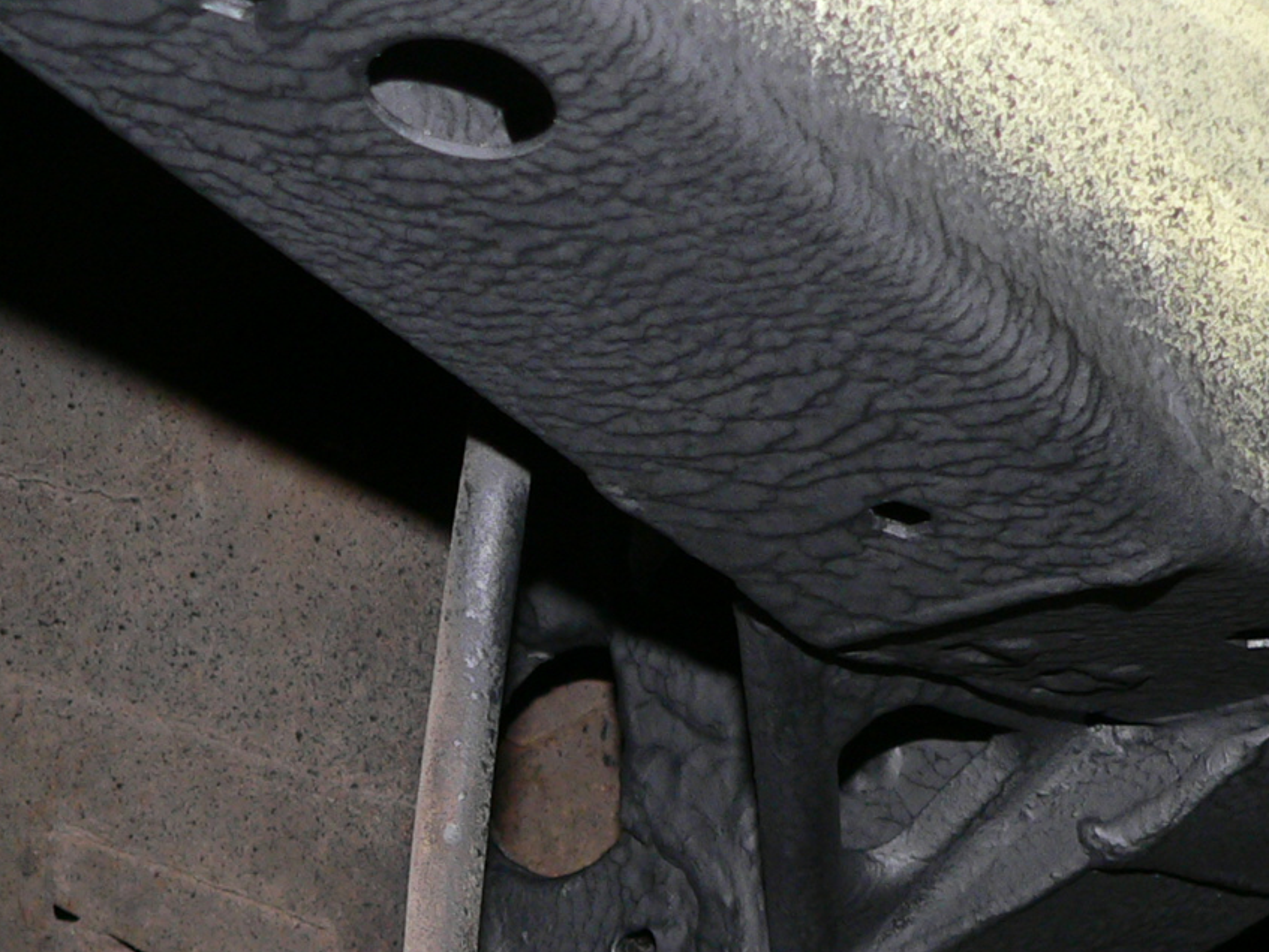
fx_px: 3191
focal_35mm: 87
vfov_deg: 16.8
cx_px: 565
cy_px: 829
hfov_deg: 22.5
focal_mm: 6
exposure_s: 1/60
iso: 100
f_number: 2.8
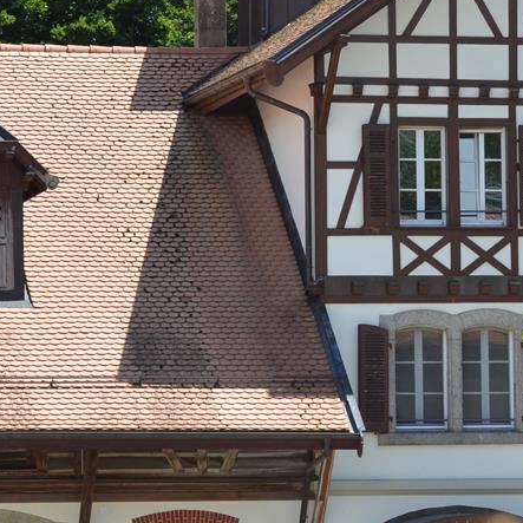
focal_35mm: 328
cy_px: 282
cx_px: 483
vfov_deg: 5.3
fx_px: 5607
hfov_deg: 5.3
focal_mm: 70
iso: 400
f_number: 5.6
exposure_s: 1/1600
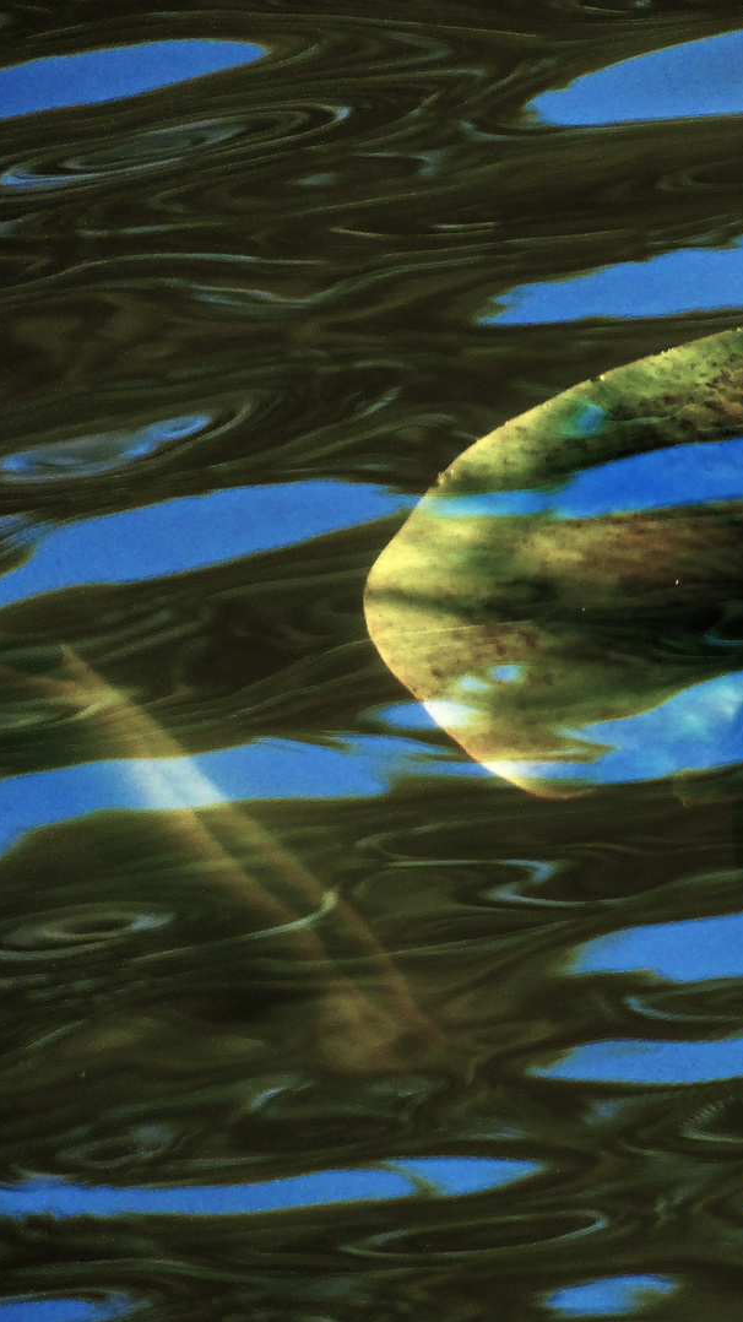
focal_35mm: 1288
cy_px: 661
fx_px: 45133
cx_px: 722
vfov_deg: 1.7
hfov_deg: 0.9
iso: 250
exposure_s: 1/125
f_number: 5.6
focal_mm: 158.6
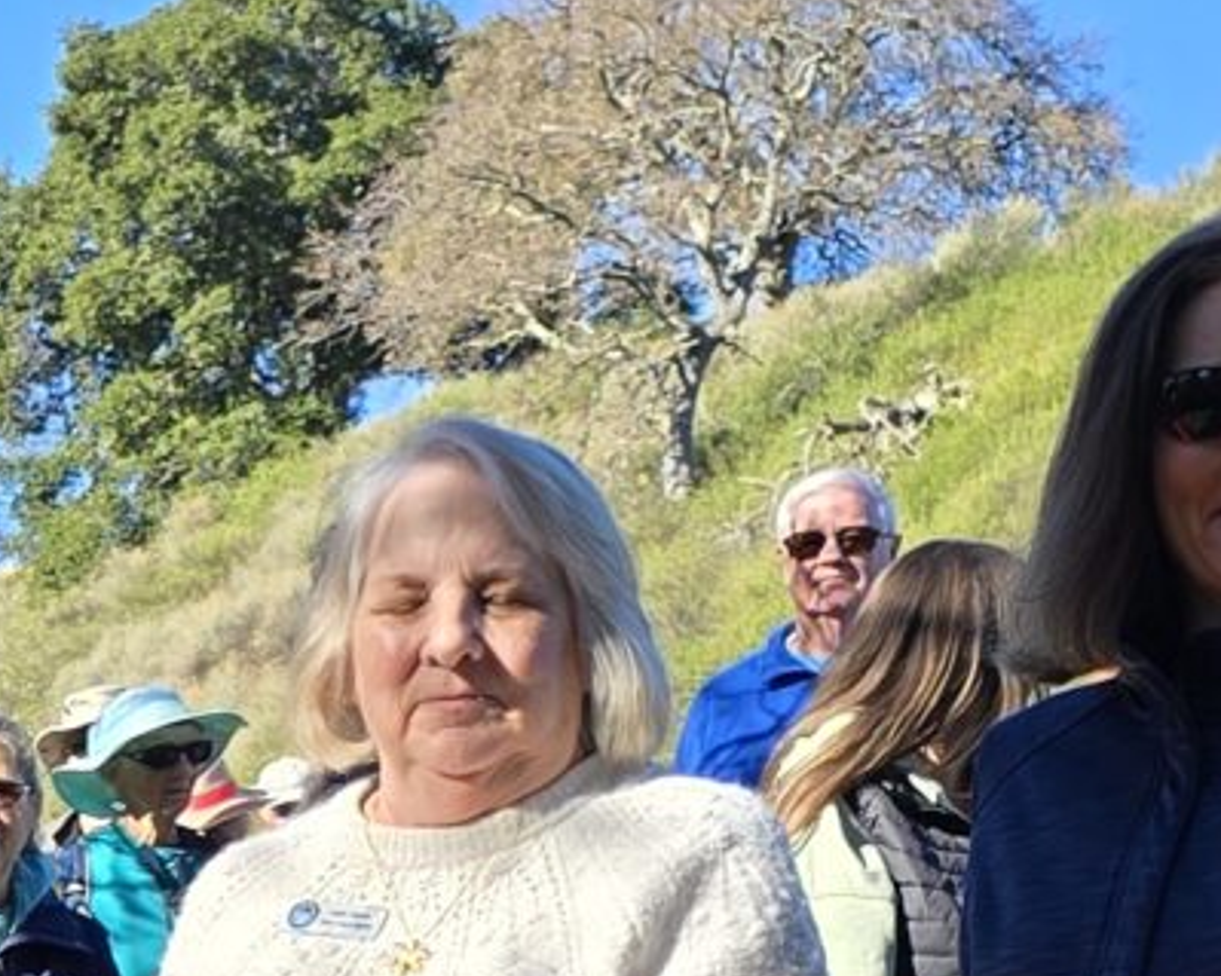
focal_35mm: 144
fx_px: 5202
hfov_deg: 12.1
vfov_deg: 10.4
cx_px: -1074
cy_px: 1459
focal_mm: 6.3
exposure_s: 1/241
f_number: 1.7
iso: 12
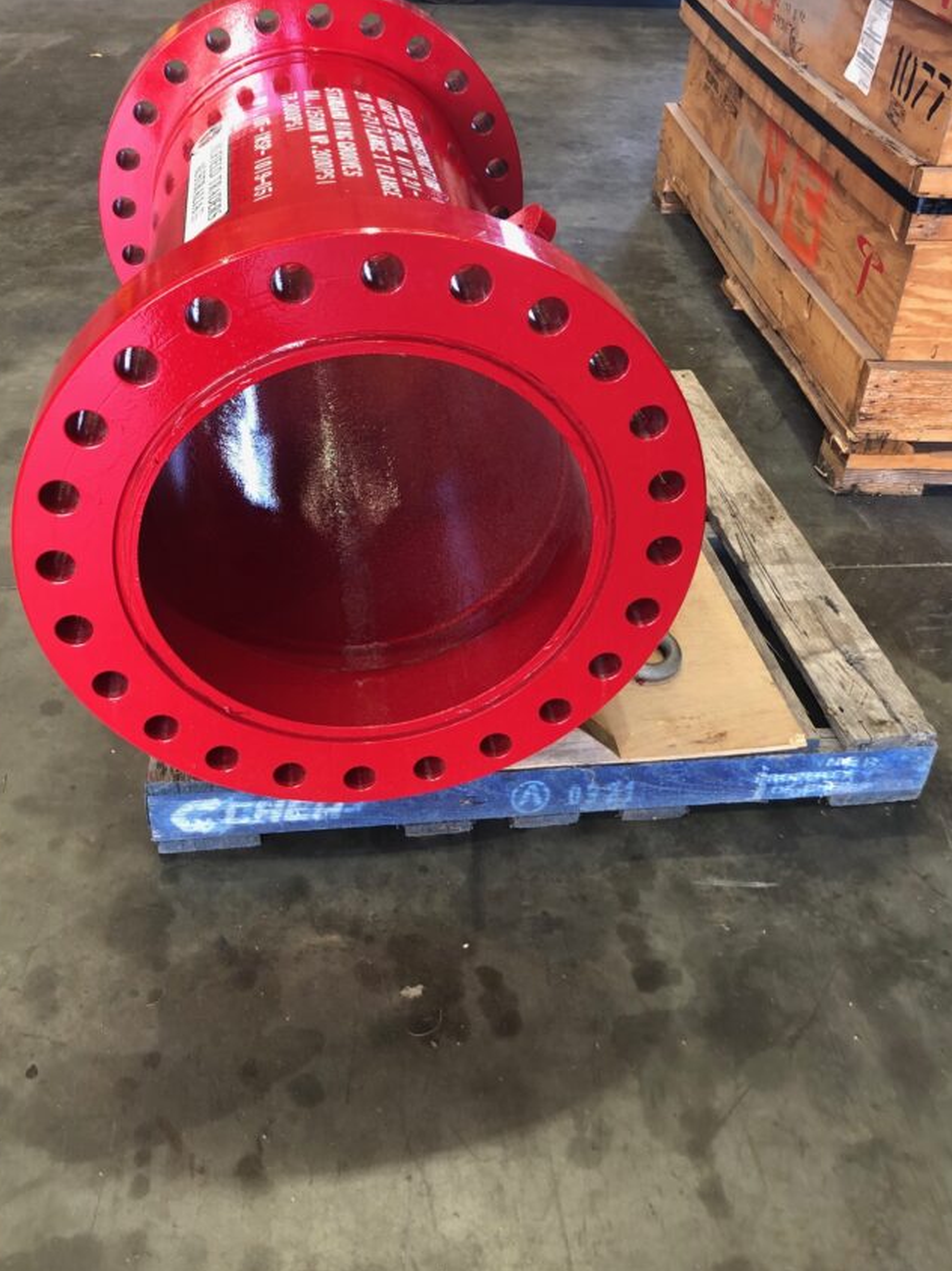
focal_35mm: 34
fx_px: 1247
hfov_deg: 41.7
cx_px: 411
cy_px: 516
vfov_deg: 53.6
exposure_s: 1/24
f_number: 1.8
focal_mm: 3.99
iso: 40
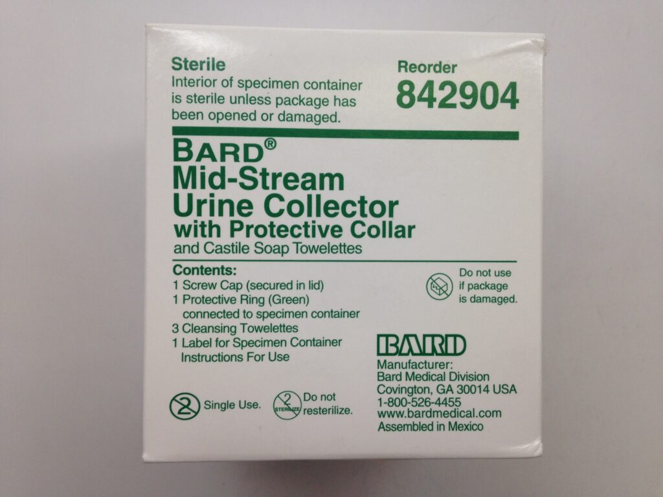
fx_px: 632
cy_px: 248
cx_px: 332
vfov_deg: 42.9
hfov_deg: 55.4
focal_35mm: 33
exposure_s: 1/60
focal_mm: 4.12
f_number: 2.4
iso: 50
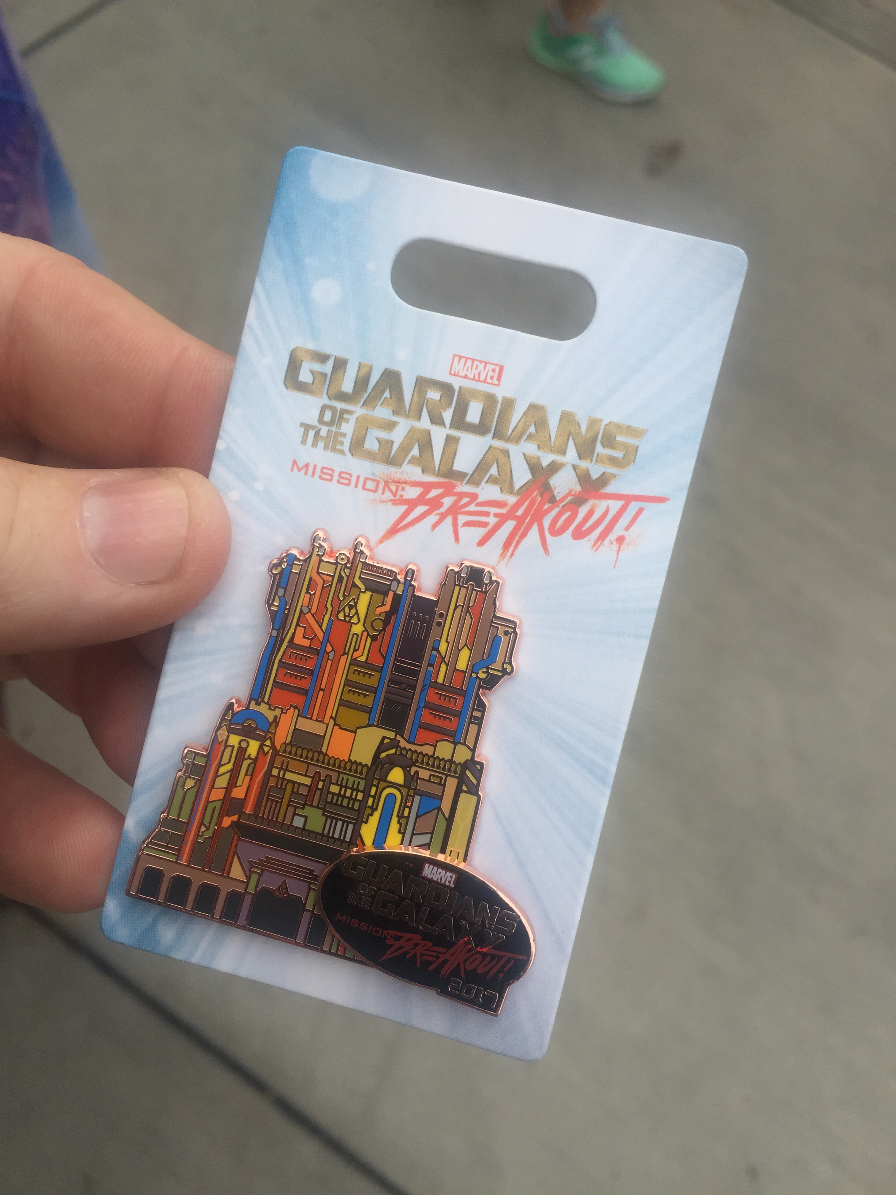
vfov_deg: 61.7
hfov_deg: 48.2
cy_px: 598
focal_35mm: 29
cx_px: 448
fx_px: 1001
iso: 32
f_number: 2.2
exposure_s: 1/1412
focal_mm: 4.15
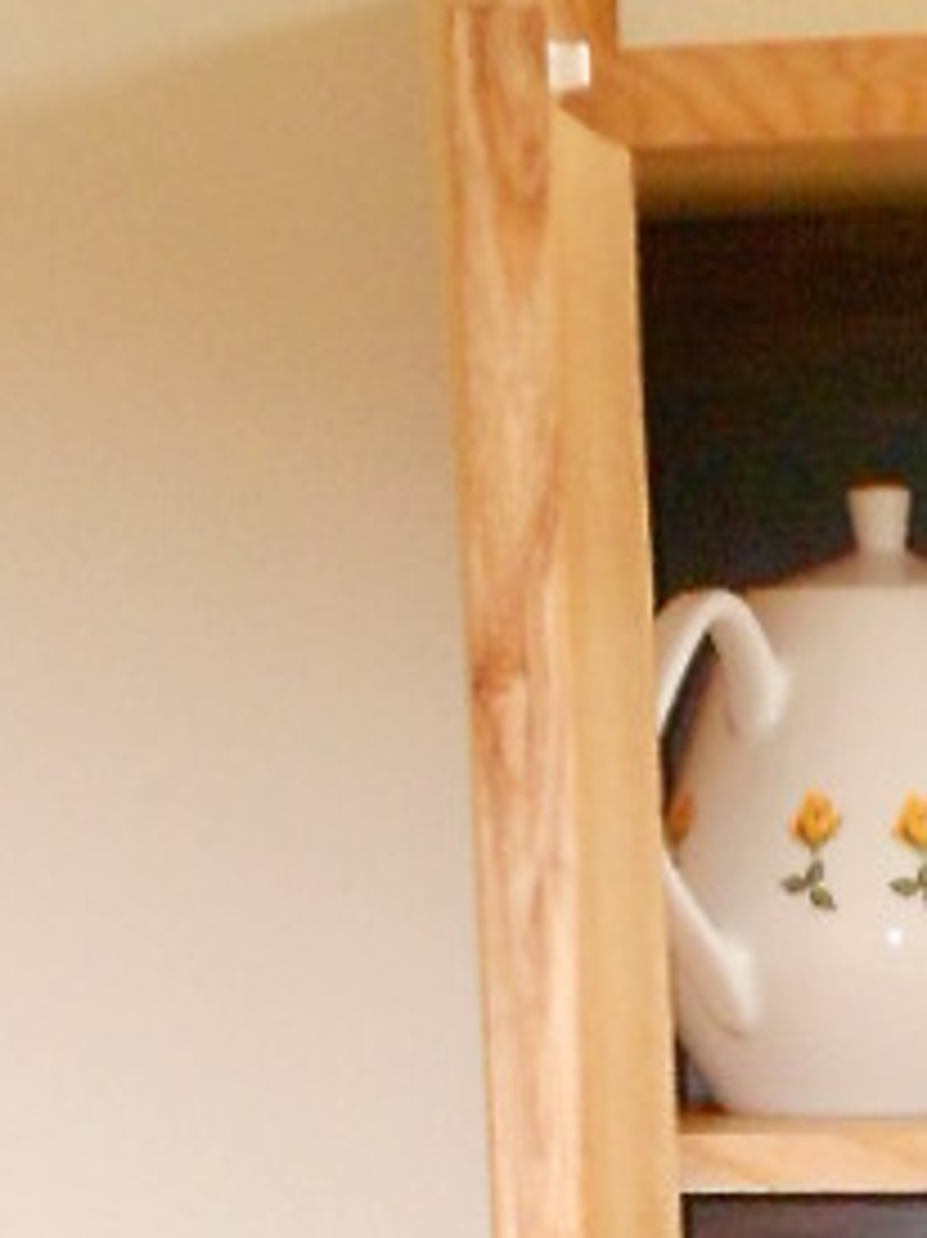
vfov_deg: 11.9
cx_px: 1670
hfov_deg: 8.9
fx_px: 5717
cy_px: 1787
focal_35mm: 160
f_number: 4.2
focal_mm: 7.7
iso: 500
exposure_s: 1/30
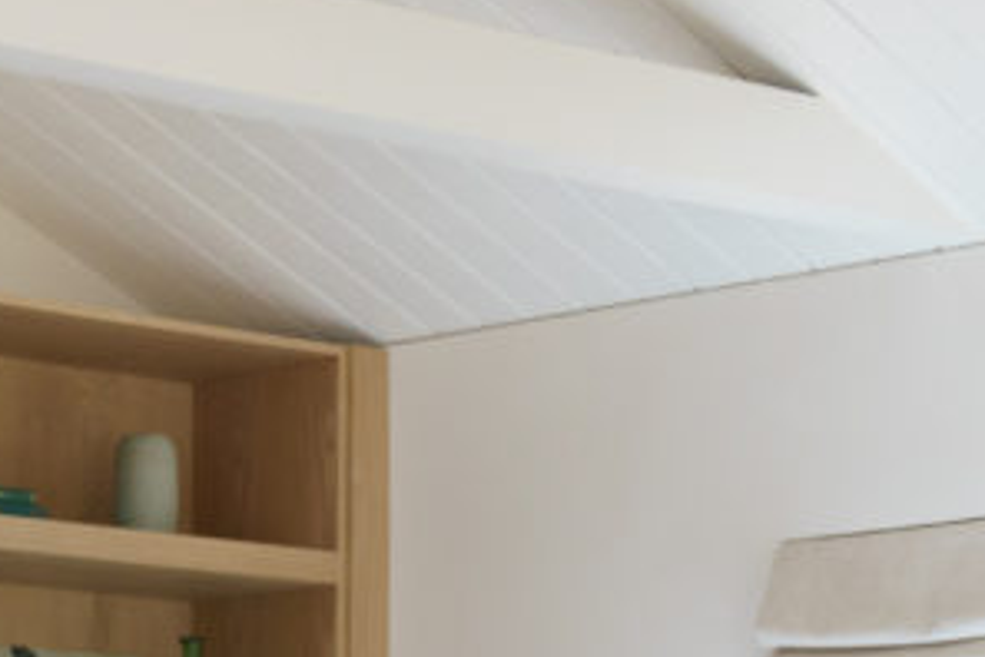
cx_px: 189
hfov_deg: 14.1
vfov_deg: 9.1
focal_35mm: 145
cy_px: 1122
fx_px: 3967
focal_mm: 28
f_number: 4
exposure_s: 1/100
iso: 640
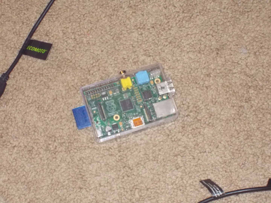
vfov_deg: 17.0
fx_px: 681
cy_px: 102
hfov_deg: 22.5
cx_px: 136
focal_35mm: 87
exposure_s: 1/60
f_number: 5.9
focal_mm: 12.3
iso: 800
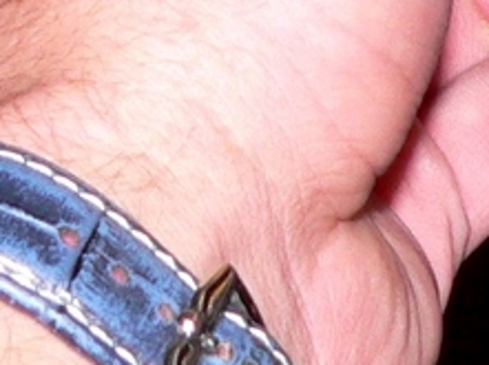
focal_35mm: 235
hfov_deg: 8.4
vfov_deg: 6.0
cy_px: -617
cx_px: 226
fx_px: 3314
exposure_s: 1/30
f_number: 2.8
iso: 100
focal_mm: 6
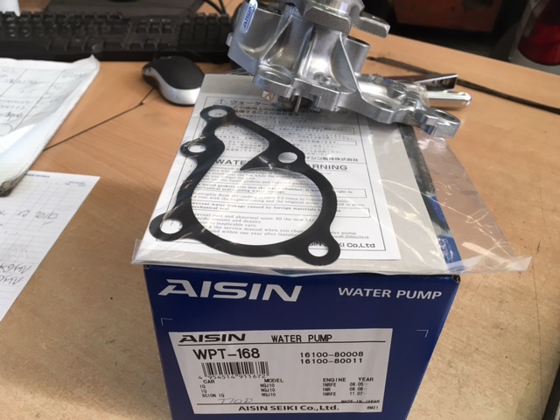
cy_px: 210
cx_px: 280
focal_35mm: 29
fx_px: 469
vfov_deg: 48.2
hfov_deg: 61.7
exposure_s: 1/33
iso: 32
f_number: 2.2
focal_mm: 4.15
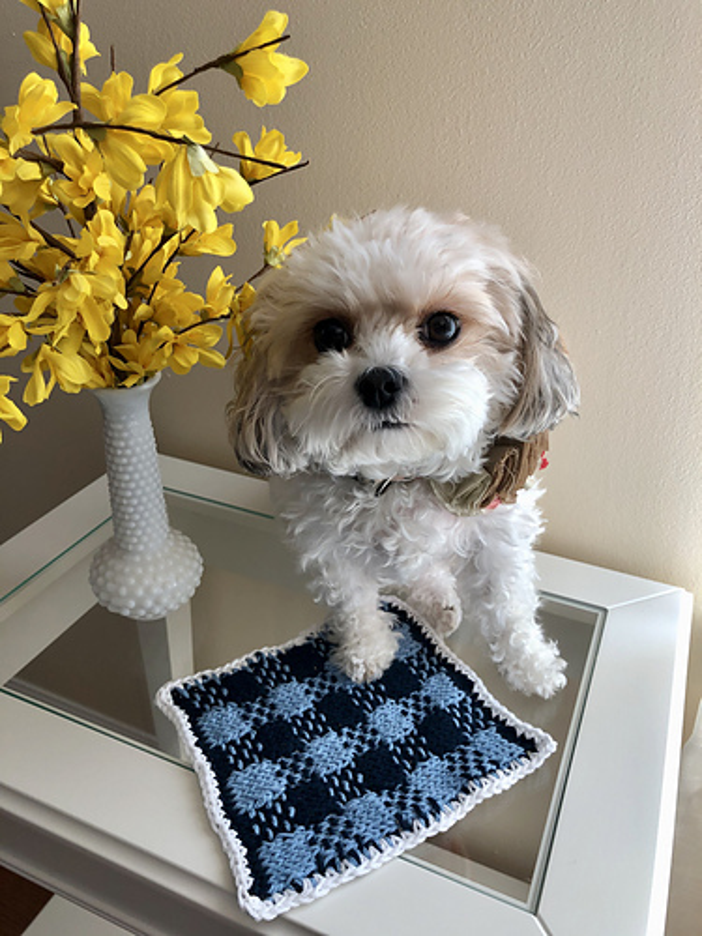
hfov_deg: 49.7
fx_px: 757
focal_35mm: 28
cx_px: 351
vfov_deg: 63.4
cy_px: 468
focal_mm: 4
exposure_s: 1/120
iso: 40
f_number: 1.8
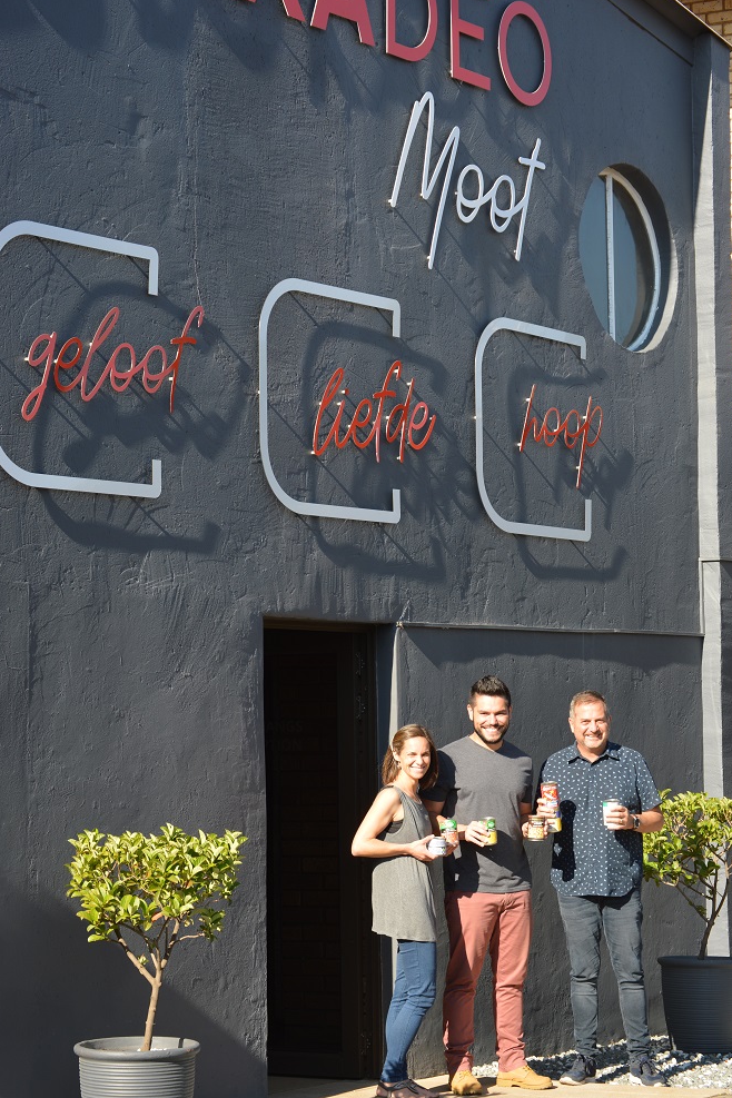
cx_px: 367
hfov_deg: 16.4
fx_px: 2547
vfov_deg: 24.3
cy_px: 551
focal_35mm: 84
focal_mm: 55
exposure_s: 1/160
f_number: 6.3
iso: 100
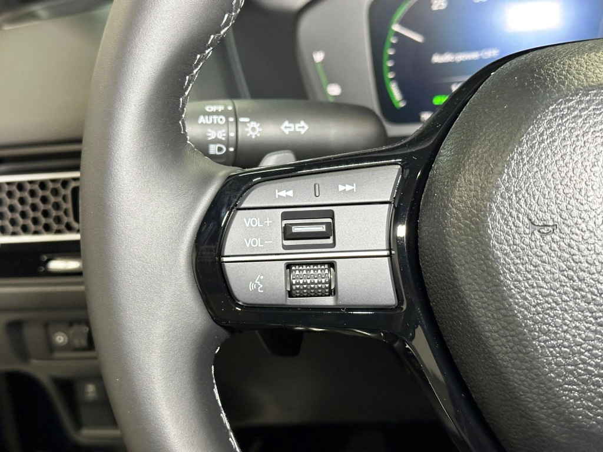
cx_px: 302
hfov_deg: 39.7
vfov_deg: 30.3
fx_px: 836
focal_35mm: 48
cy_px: 226
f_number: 1.78
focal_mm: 6.86
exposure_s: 1/40
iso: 500
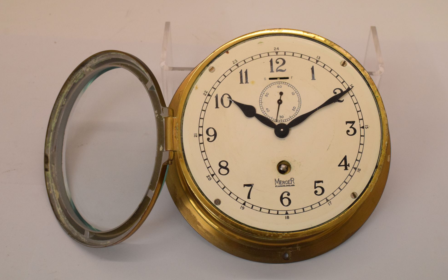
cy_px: 133
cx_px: 227
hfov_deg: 37.2
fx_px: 666
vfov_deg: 23.8
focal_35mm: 55
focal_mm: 35
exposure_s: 1/250
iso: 3200
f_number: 8
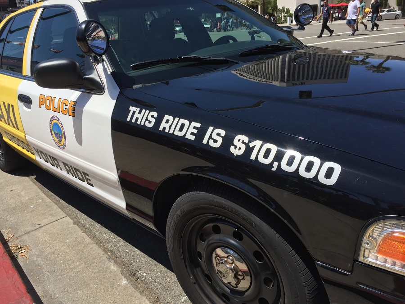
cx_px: 202
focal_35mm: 29
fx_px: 339
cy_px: 152
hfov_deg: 61.7
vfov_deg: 48.2
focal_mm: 4.15
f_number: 2.2
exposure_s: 1/2326
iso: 32
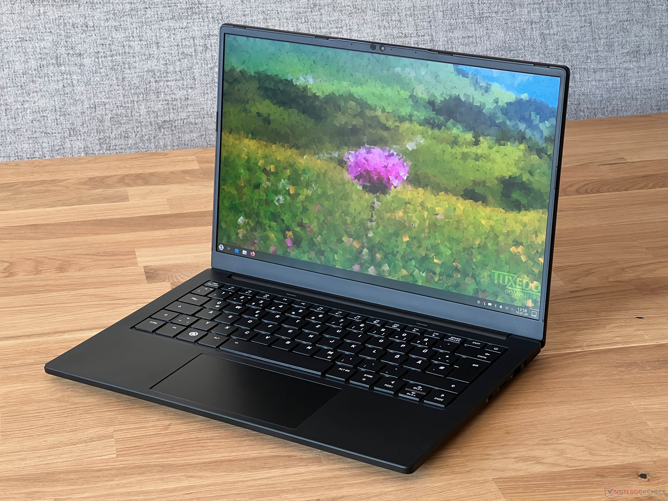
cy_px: 250
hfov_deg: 25.3
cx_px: 334
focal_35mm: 77
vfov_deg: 19.1
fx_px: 1486
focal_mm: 9
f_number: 2.8
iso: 200
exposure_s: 1/63
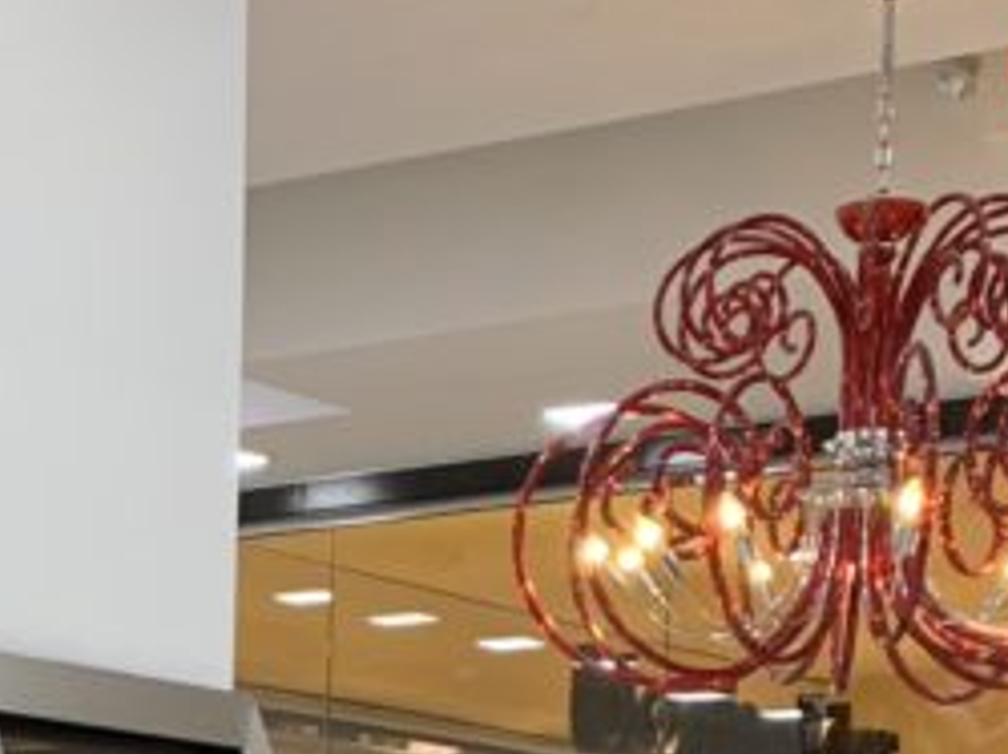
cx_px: -585
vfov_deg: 10.7
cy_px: 1568
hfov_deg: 14.5
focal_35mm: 125
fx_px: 3636
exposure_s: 1/60
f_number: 1.8
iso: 80
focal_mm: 4.25
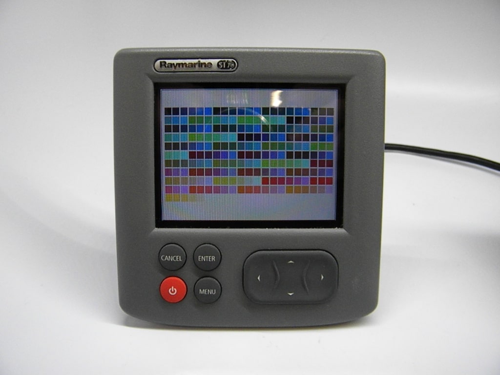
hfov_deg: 63.4
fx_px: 404
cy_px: 188
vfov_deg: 49.7
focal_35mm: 28
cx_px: 250
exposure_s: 1/398
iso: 720
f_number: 3.5
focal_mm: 5
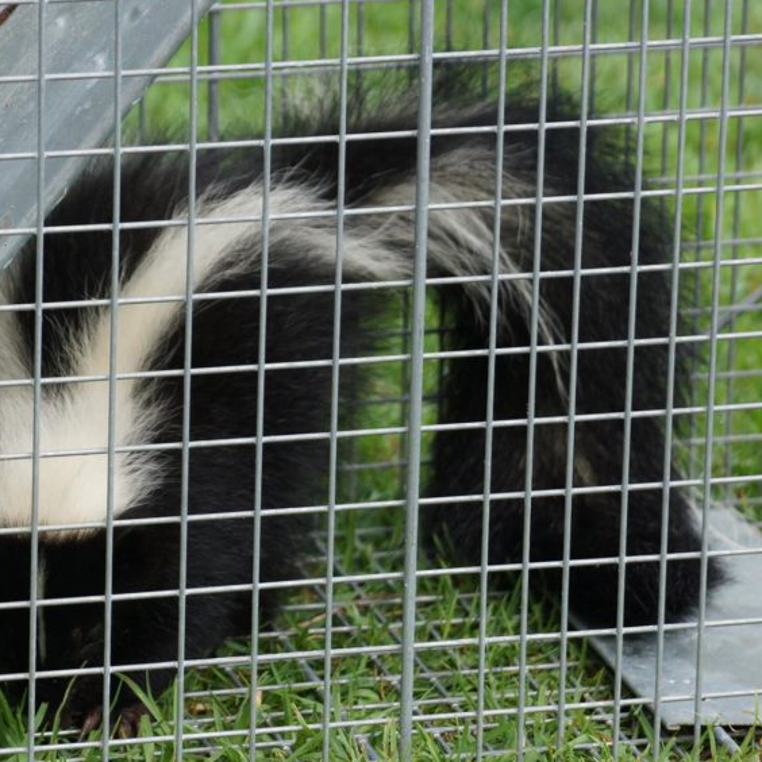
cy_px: 428
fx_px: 7790
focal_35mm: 313
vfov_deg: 5.6
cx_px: 255
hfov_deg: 5.6
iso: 320
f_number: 5.6
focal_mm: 135
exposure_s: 1/250
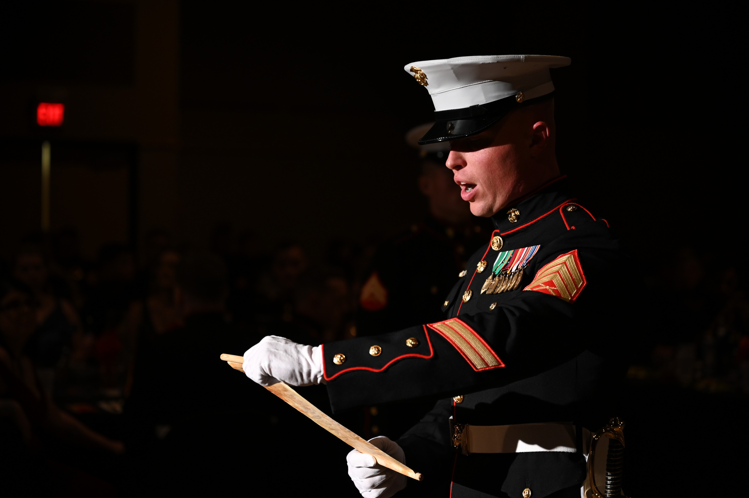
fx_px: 1455
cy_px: 249
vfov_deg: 19.4
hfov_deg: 28.9
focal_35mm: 70
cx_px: 374
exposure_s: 1/100
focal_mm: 70
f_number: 2.8
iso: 1600
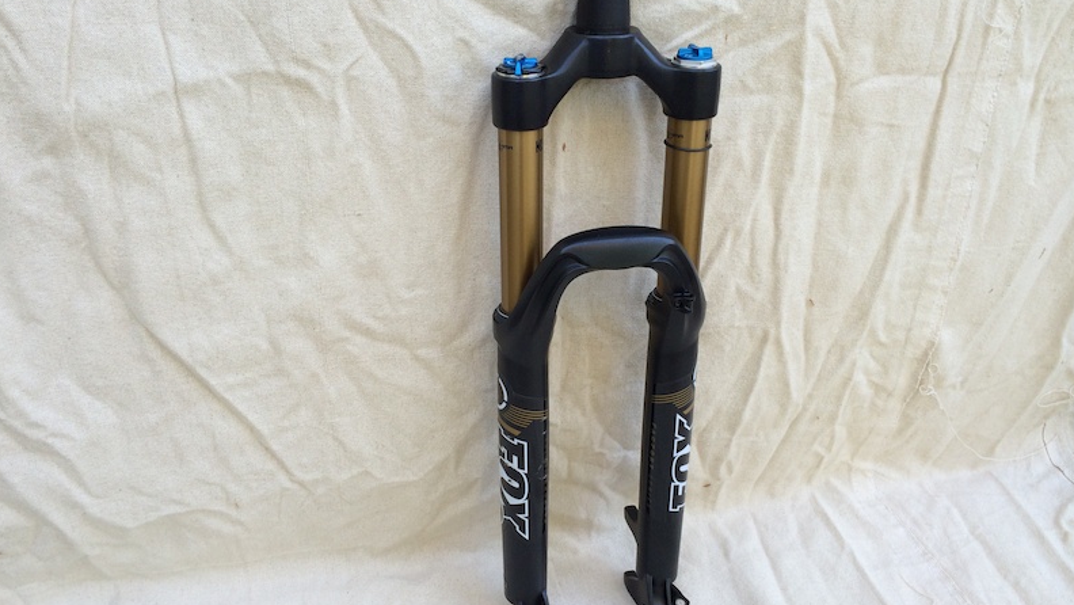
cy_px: 302
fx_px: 940
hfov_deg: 59.5
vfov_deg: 35.7
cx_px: 536
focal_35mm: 33
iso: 50
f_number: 2.2
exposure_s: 1/120
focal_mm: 4.12
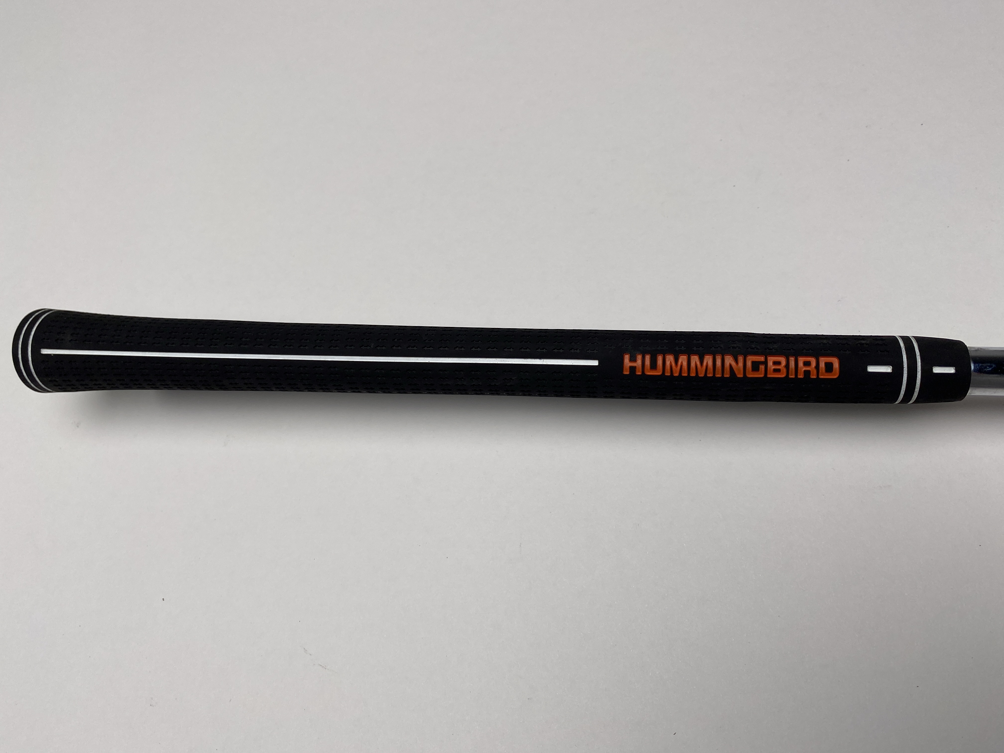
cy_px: 376
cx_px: 502
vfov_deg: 53.1
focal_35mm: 26
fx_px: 754
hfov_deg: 67.3
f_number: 1.8
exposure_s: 1/483
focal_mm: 4.25
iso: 32
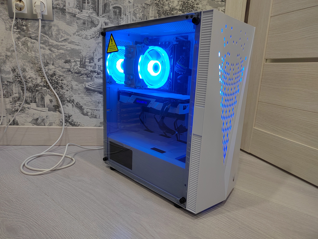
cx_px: 159
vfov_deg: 58.9
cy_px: 120
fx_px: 211
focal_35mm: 23
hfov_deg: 73.9
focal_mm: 5.52
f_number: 1.9
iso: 1088
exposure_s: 1/50
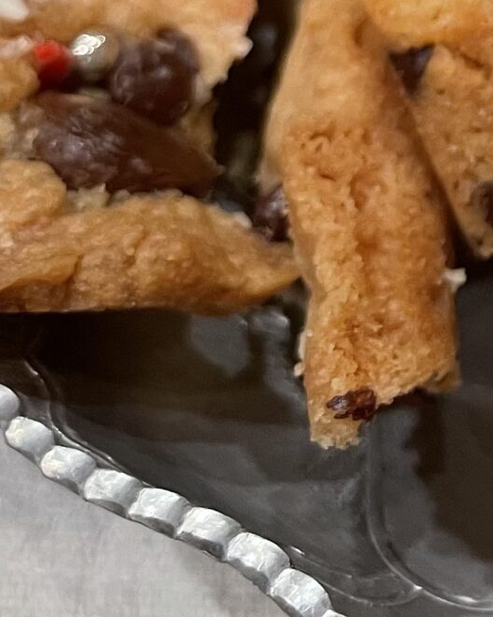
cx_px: 1087
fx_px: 1788
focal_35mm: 98
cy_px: -275
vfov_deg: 17.8
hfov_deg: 12.9
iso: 125
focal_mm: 5.1
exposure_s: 1/60
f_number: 1.6
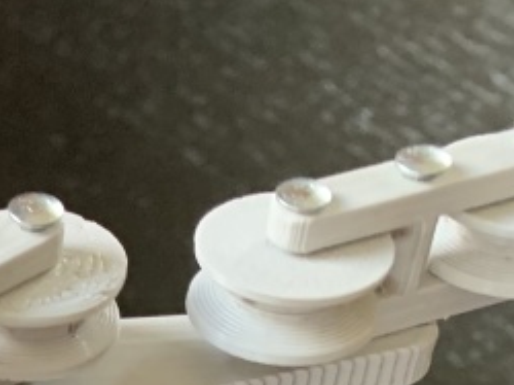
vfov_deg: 11.1
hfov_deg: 13.4
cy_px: 679
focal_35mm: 125
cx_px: -530
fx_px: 1854
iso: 320
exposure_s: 1/60
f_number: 1.8
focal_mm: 4.25
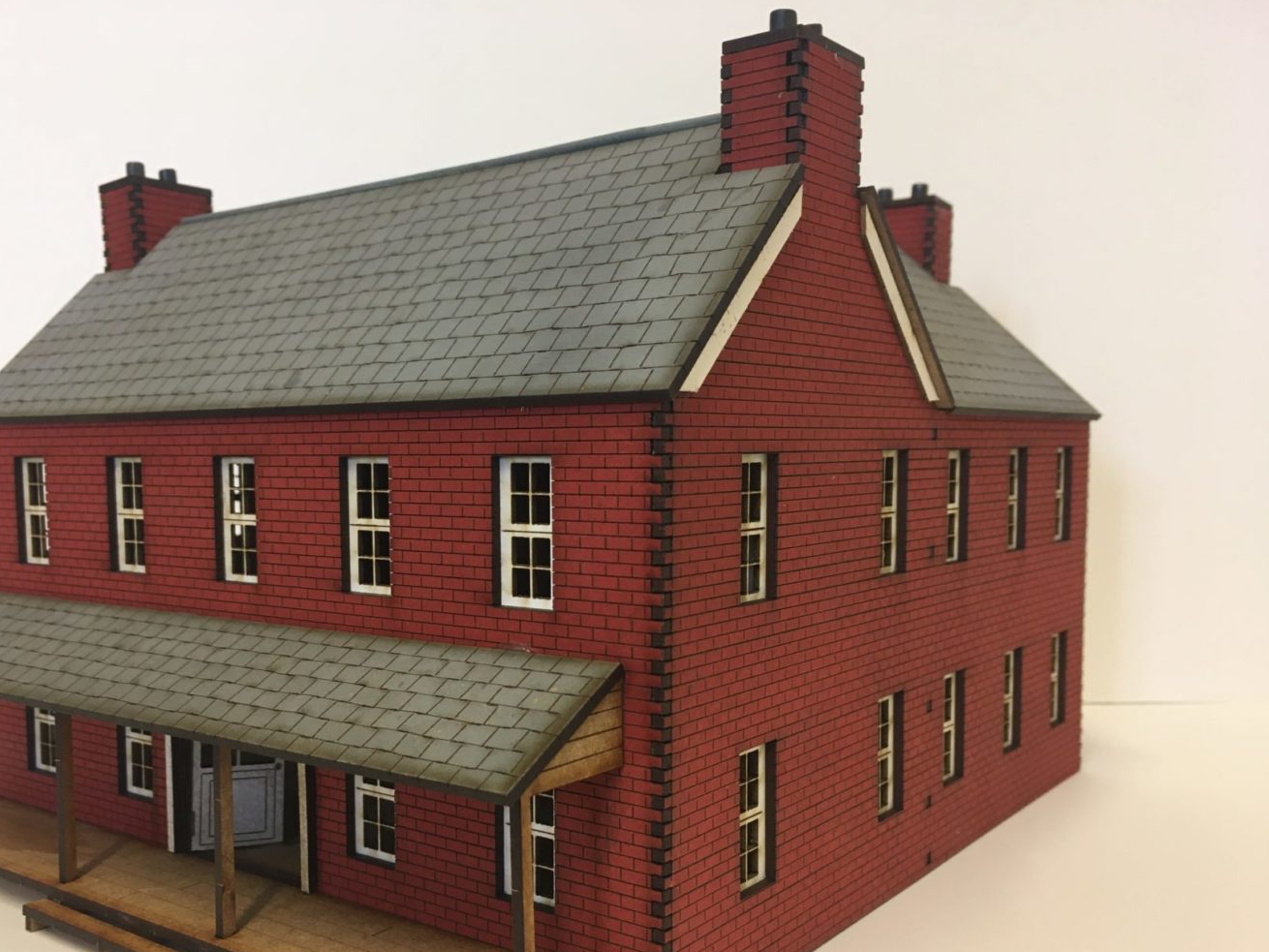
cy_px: 554
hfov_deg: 53.7
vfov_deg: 41.7
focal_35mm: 34
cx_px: 534
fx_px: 1247
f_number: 2.2
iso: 100
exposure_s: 1/33
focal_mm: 4.15
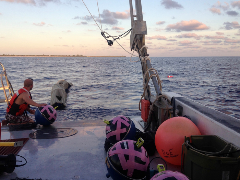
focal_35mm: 33
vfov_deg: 42.9
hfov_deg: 55.4
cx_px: 120
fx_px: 229
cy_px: 90
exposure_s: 1/382
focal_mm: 4.12
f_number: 2.4
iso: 50
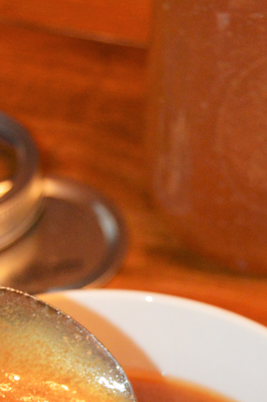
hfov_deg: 11.1
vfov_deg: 16.4
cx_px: 109
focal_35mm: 123
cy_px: 363
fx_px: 1371
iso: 1600
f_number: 4.5
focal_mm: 32
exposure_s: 1/60
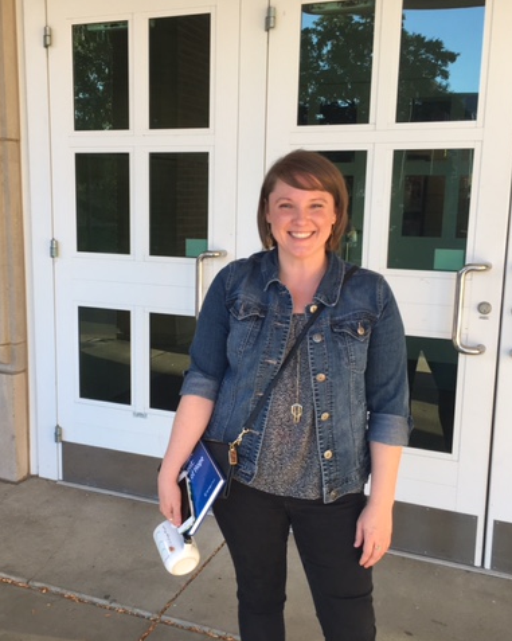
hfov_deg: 39.0
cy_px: 321
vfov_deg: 48.0
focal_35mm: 38
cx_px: 204
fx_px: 720
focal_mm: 4.15
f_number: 2.2
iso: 32
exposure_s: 1/120
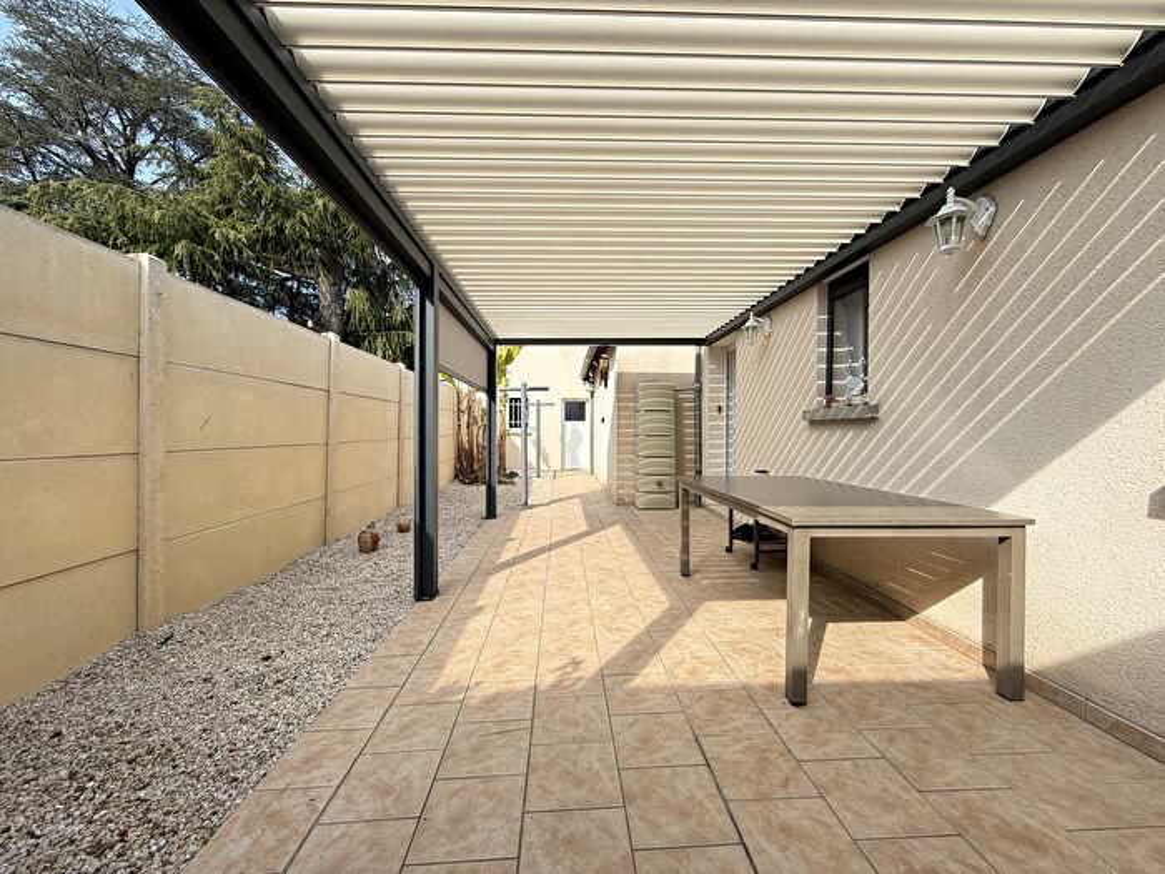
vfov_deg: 85.7
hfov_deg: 102.1
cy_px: 437
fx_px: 471
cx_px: 582
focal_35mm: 14
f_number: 2.2
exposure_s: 1/809
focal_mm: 2.22
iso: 50
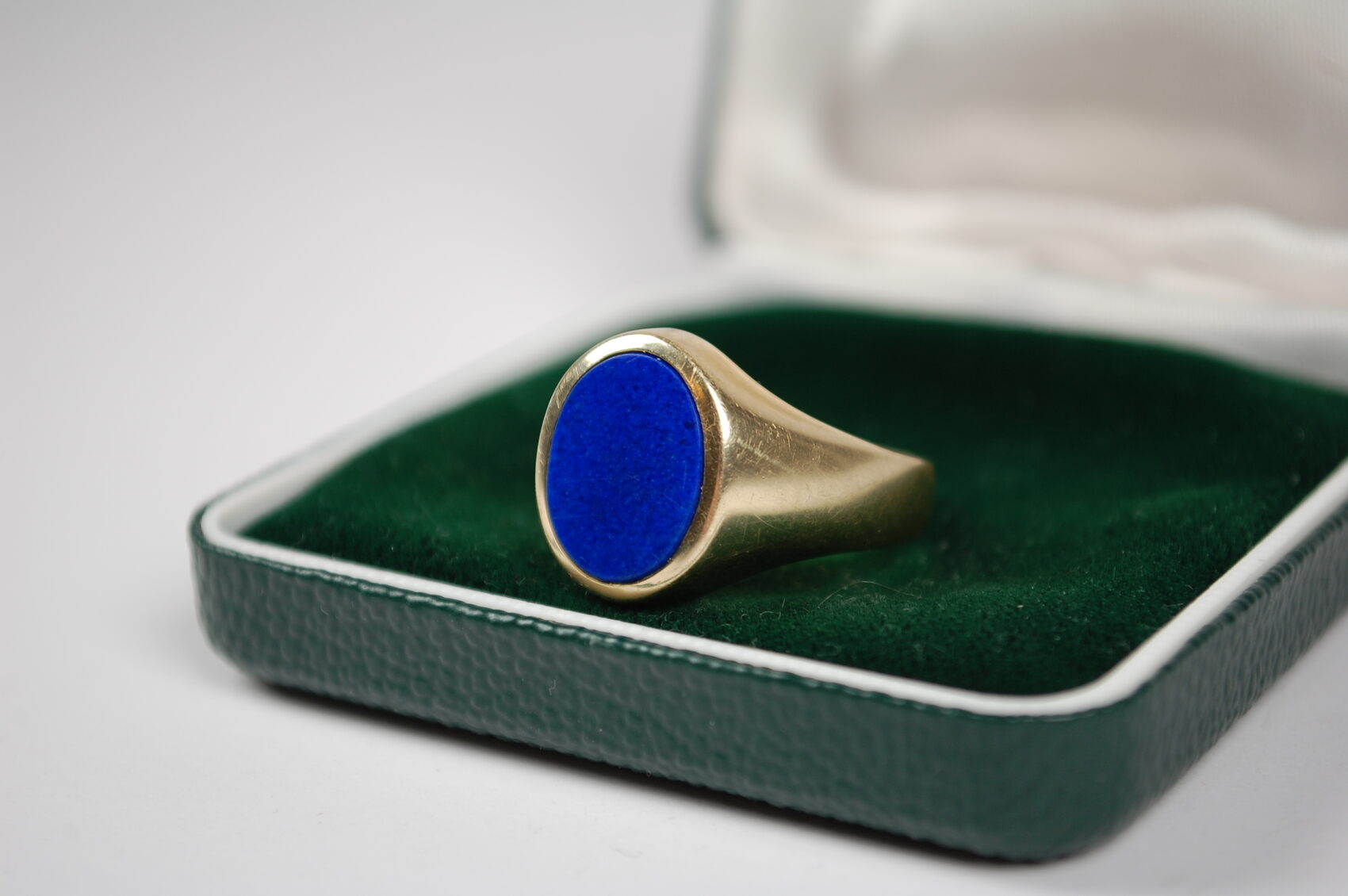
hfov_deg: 24.6
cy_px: 448
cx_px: 674
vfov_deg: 16.5
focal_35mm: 82
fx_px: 3086
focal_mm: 55
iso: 200
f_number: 5.6
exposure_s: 1/125
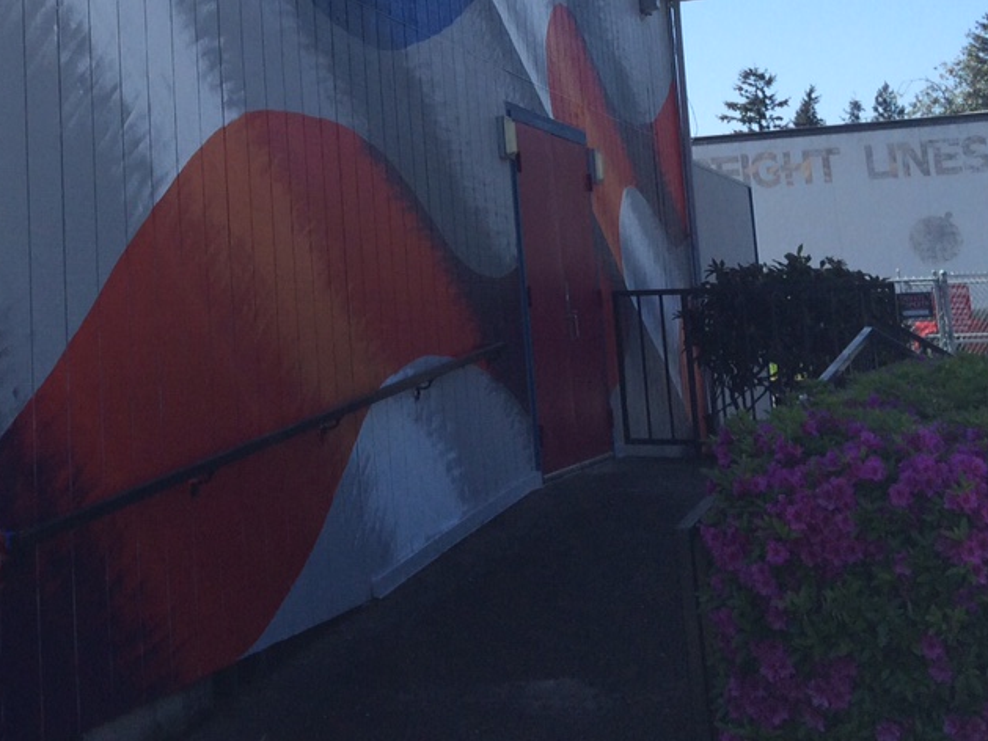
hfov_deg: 31.4
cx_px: 129
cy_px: 38
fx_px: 1684
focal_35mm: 59
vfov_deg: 24.0
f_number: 2.2
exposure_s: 1/1580
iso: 32
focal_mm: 4.15
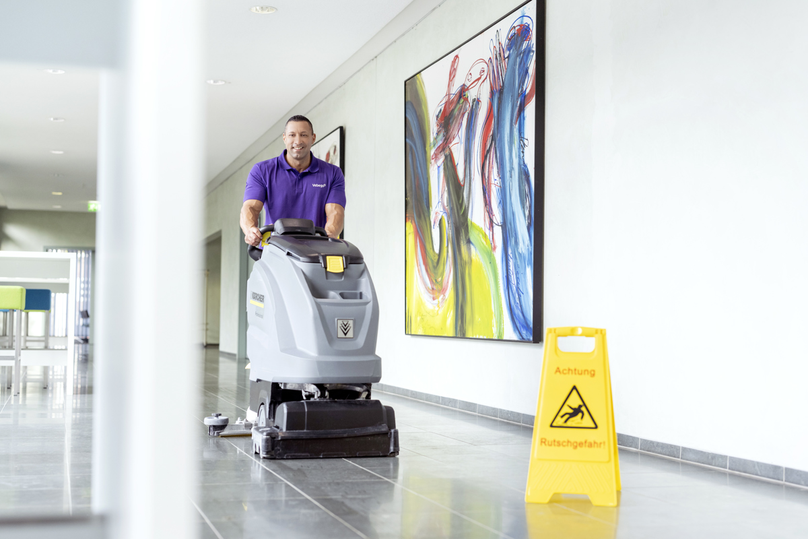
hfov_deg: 39.6
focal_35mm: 50
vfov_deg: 27.0
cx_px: 404
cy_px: 270
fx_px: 1122
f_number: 2.5
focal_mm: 50
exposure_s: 1/400
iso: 800
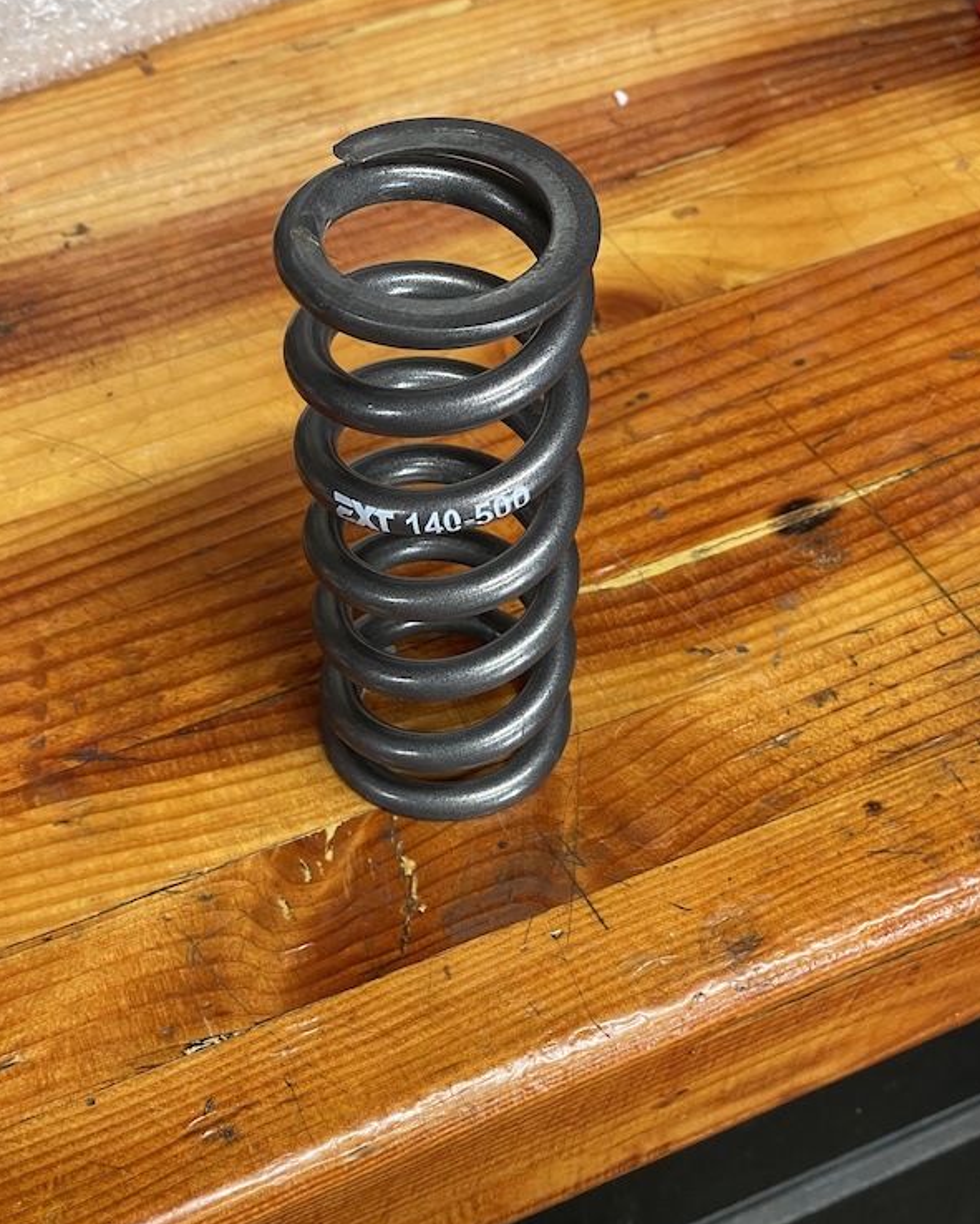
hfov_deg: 27.6
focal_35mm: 55
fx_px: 1993
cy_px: 629
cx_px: 491
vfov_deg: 34.1
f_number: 2
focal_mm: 6
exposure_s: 1/60
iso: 250
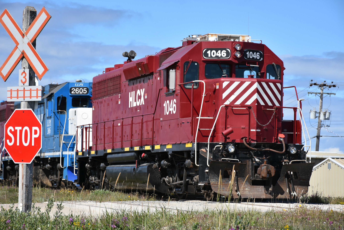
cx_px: 172
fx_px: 1290
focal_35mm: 135
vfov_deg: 10.2
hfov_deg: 15.2
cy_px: 115
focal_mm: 90
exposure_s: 1/500
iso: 125
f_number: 8
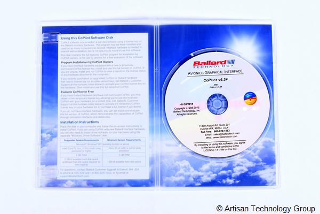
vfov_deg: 33.4
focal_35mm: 40
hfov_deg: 48.5
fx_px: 356
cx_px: 160
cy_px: 107
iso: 200
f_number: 13
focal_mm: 27
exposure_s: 1/200
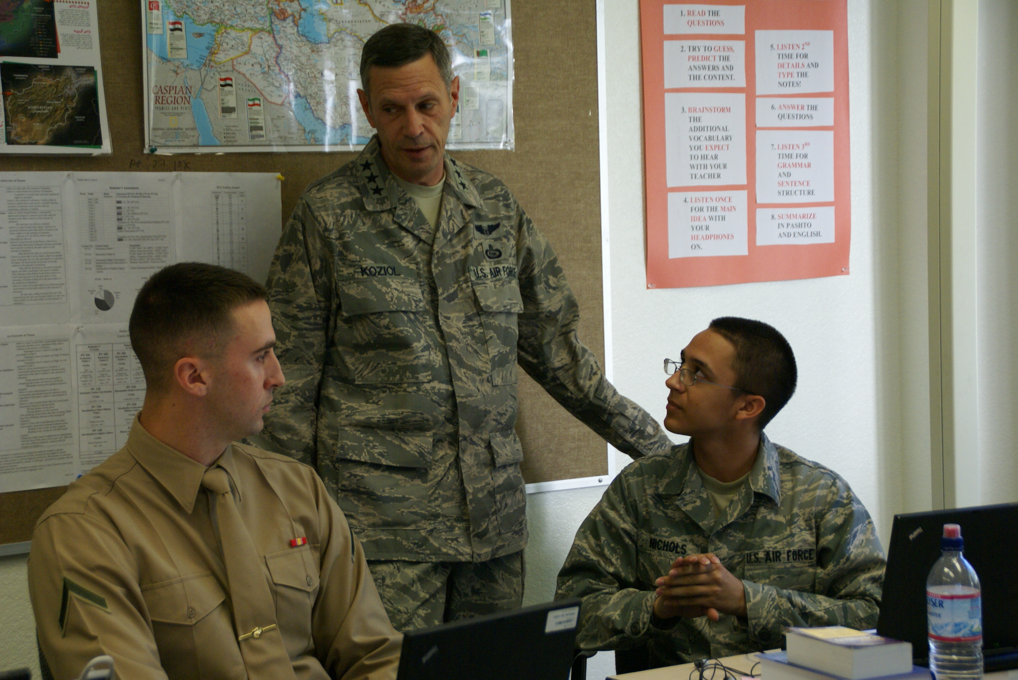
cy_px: 340
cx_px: 509
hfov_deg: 27.0
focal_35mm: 75
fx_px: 2122
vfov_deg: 18.2
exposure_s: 1/80
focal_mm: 50
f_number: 5
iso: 320
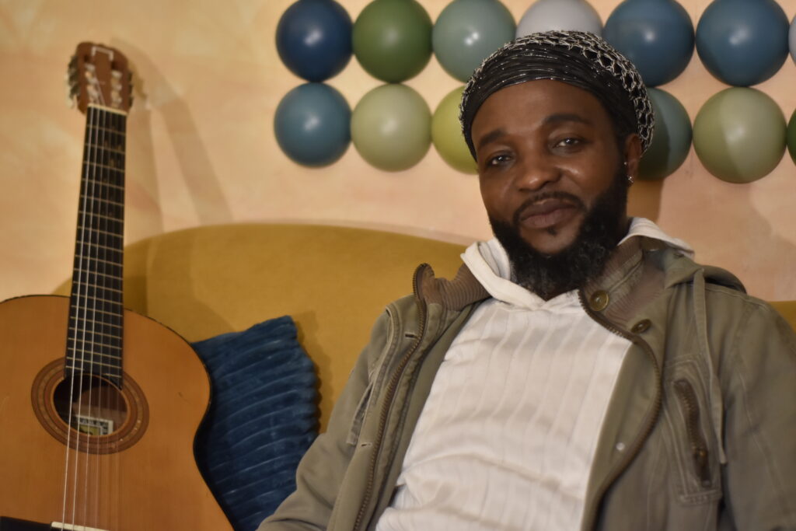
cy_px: 266
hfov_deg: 27.0
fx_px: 1658
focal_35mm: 75
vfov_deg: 18.2
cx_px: 398
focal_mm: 50
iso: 1000
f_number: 1.8
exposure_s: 1/60
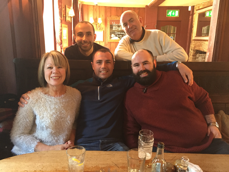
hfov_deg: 61.7
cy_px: 86
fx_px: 192
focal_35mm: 29
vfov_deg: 48.2
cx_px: 114
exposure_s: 1/15
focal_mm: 4.15
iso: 250
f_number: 2.2
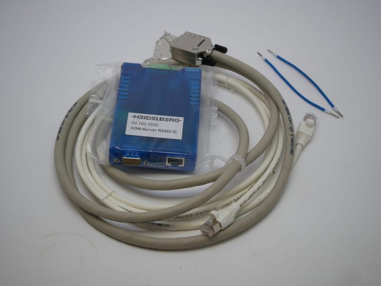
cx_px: 190
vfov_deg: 24.4
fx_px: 661
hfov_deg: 32.2
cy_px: 143
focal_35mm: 60
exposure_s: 1/160
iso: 200
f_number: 3.5
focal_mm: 30
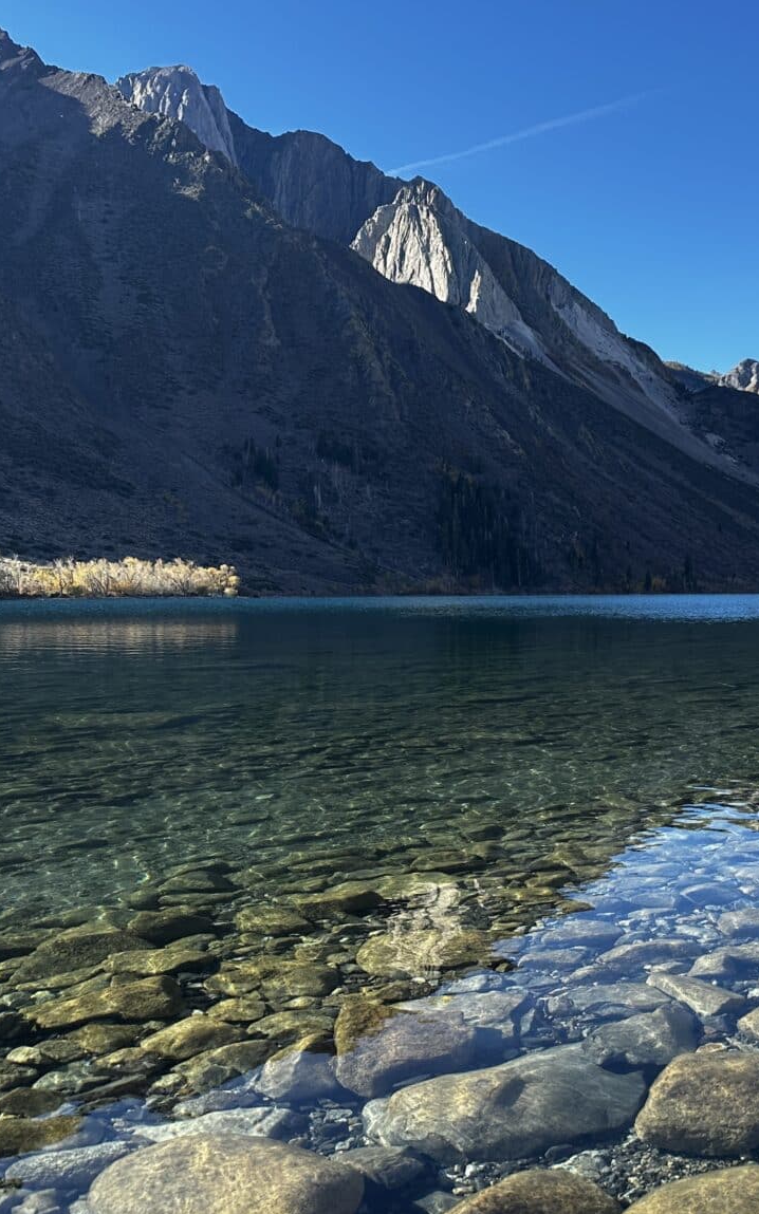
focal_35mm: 34
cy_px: 608
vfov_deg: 56.7
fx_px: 1125
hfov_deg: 34.6
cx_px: 722
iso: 80
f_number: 1.78
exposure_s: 1/1562
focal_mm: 6.86
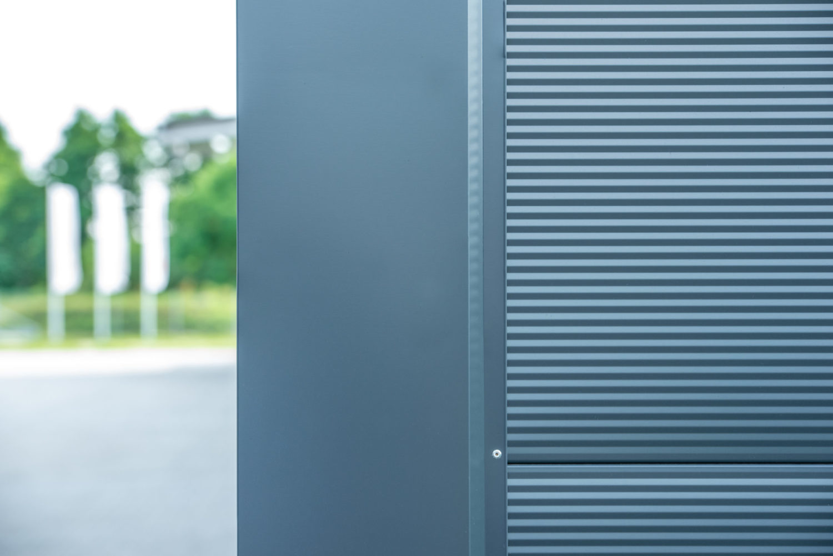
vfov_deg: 13.0
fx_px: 2430
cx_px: 416
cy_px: 278
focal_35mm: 105
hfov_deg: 19.5
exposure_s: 1/250
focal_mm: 105
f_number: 6.3
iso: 640
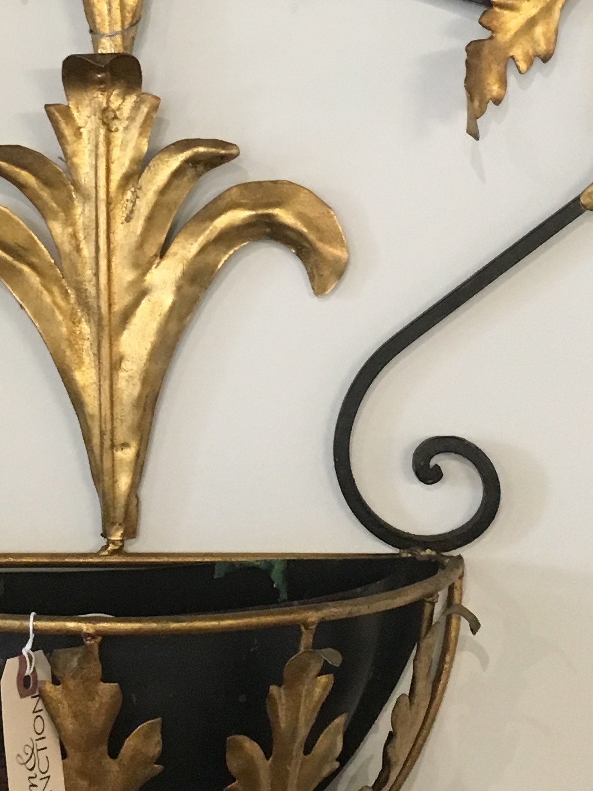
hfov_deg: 17.9
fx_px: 1874
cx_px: 136
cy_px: 204
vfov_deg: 23.6
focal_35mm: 82
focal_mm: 4.15
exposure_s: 1/30
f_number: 2.2
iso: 125
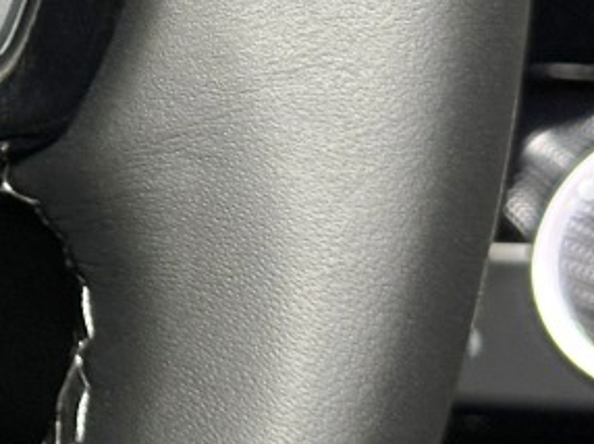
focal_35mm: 172
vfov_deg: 8.5
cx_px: -253
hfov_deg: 11.1
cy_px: -183
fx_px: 2949
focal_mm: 6.86
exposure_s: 1/40
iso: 400
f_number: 1.78
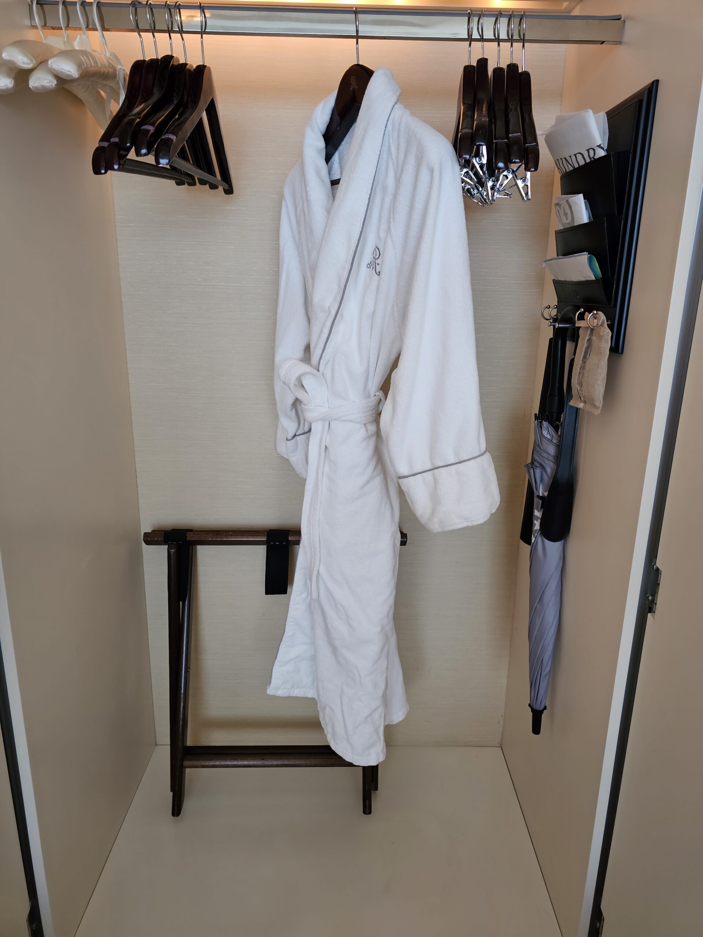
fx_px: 623
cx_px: 352
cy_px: 468
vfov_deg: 73.9
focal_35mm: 23
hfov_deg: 58.9
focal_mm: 6.3
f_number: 1.7
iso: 125
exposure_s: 1/100
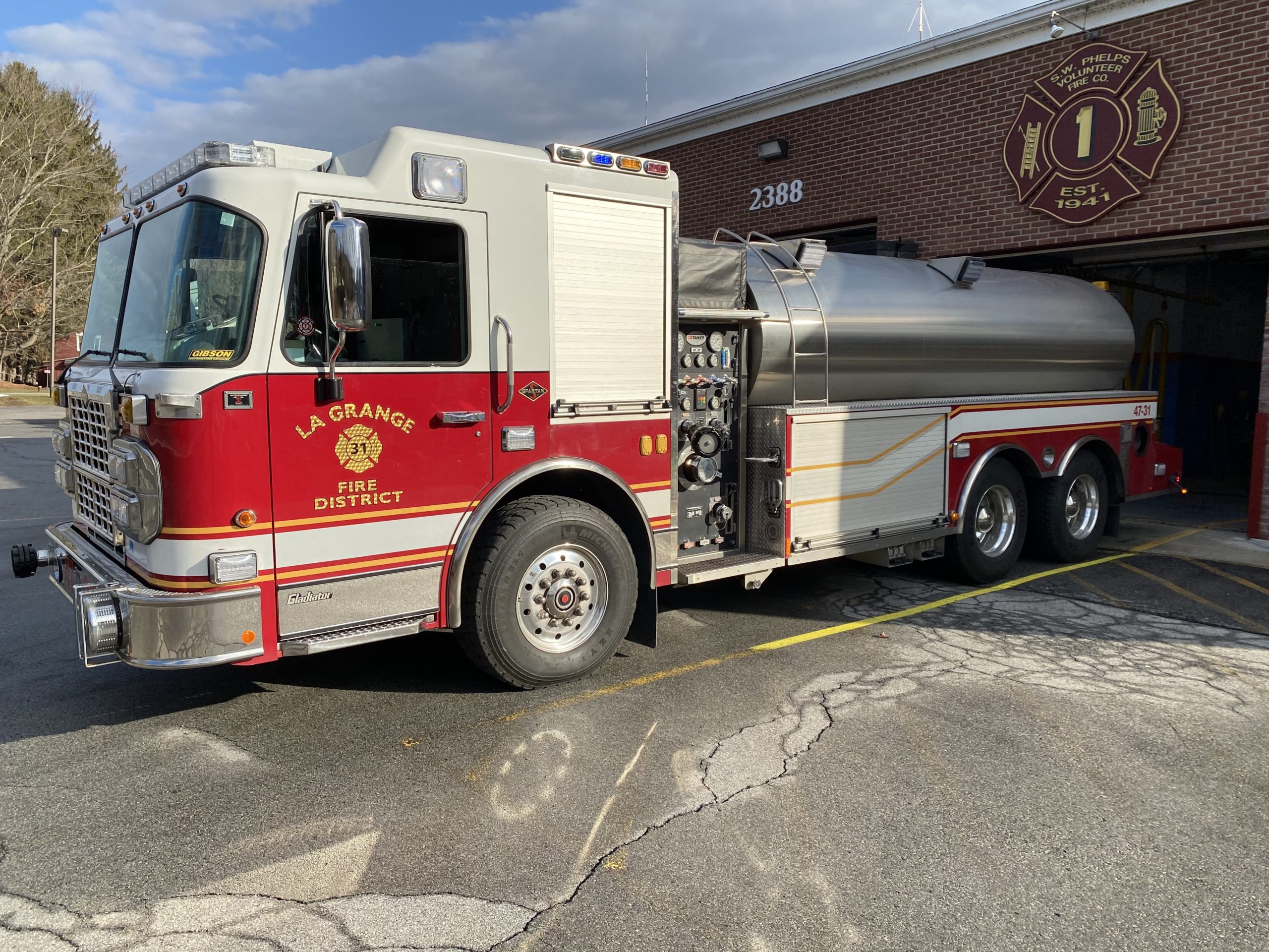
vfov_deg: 53.1
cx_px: 634
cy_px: 476
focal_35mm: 26
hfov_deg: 67.3
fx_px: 953
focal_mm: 4.25
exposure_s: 1/2463
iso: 32
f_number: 1.8
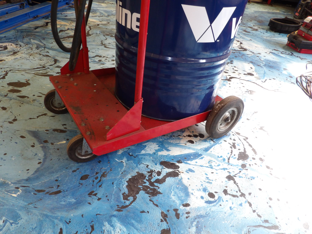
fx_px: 216
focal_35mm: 24
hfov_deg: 71.6
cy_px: 117
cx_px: 156
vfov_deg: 56.8
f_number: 3.2
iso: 200
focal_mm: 4.3
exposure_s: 1/34
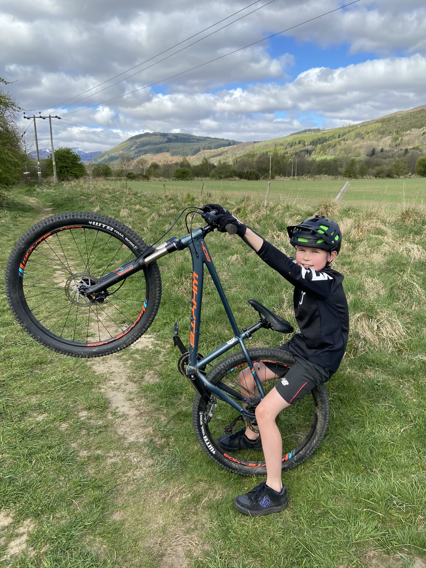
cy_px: 284
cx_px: 213
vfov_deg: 67.3
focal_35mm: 26
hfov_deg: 53.1
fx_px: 427
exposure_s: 1/1466
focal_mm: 4.25
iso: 32
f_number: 1.8
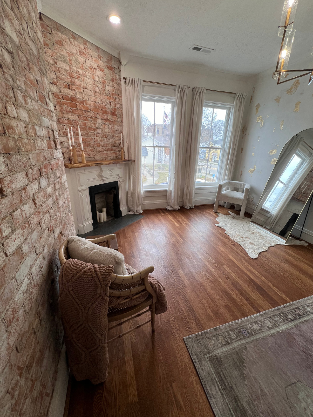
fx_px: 157
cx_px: 156
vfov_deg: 106.2
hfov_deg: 89.9
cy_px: 208
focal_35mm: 13
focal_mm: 1.57
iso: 64
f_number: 1.8
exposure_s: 1/120
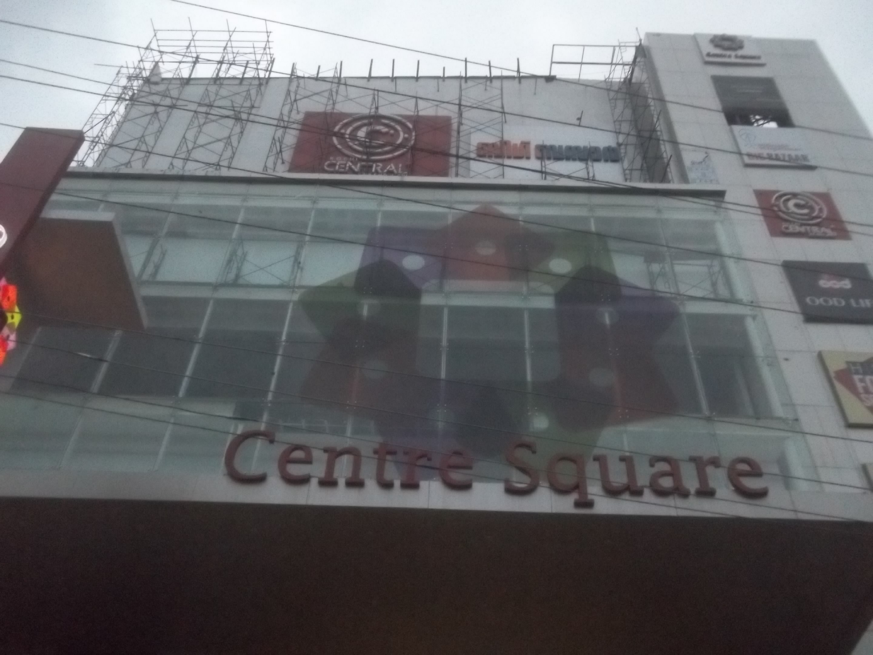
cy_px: 328
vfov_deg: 44.2
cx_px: 436
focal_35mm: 32
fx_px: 807
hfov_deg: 56.8
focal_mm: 5.7
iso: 719
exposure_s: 1/125
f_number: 2.9
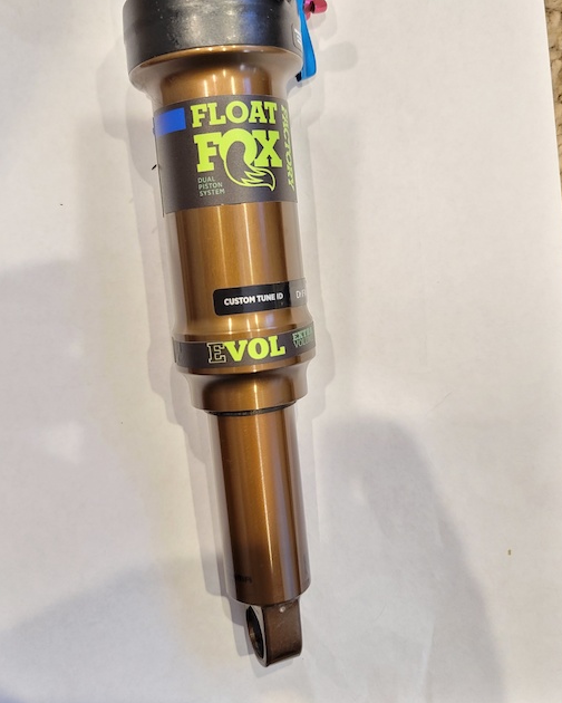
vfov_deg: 57.0
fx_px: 645
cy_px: 302
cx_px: 262
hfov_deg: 47.1
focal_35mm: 31
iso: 640
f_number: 1.8
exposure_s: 1/29
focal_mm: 7
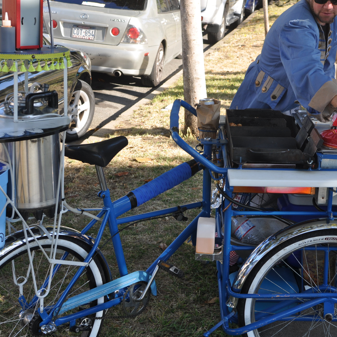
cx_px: 183
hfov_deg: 25.5
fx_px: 745
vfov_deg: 25.5
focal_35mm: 68
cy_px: 168
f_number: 6.3
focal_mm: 35
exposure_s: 1/160
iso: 200
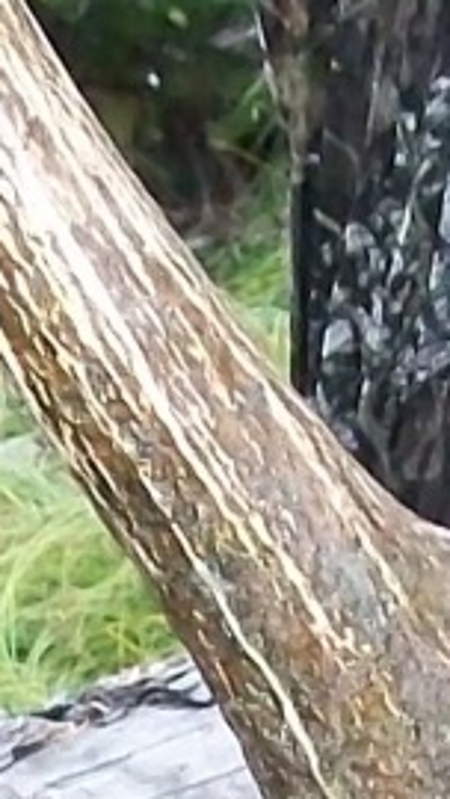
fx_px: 5915
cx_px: 293
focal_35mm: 279
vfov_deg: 7.6
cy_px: 1080
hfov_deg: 4.4
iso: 160
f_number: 2.7
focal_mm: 6
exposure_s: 1/125
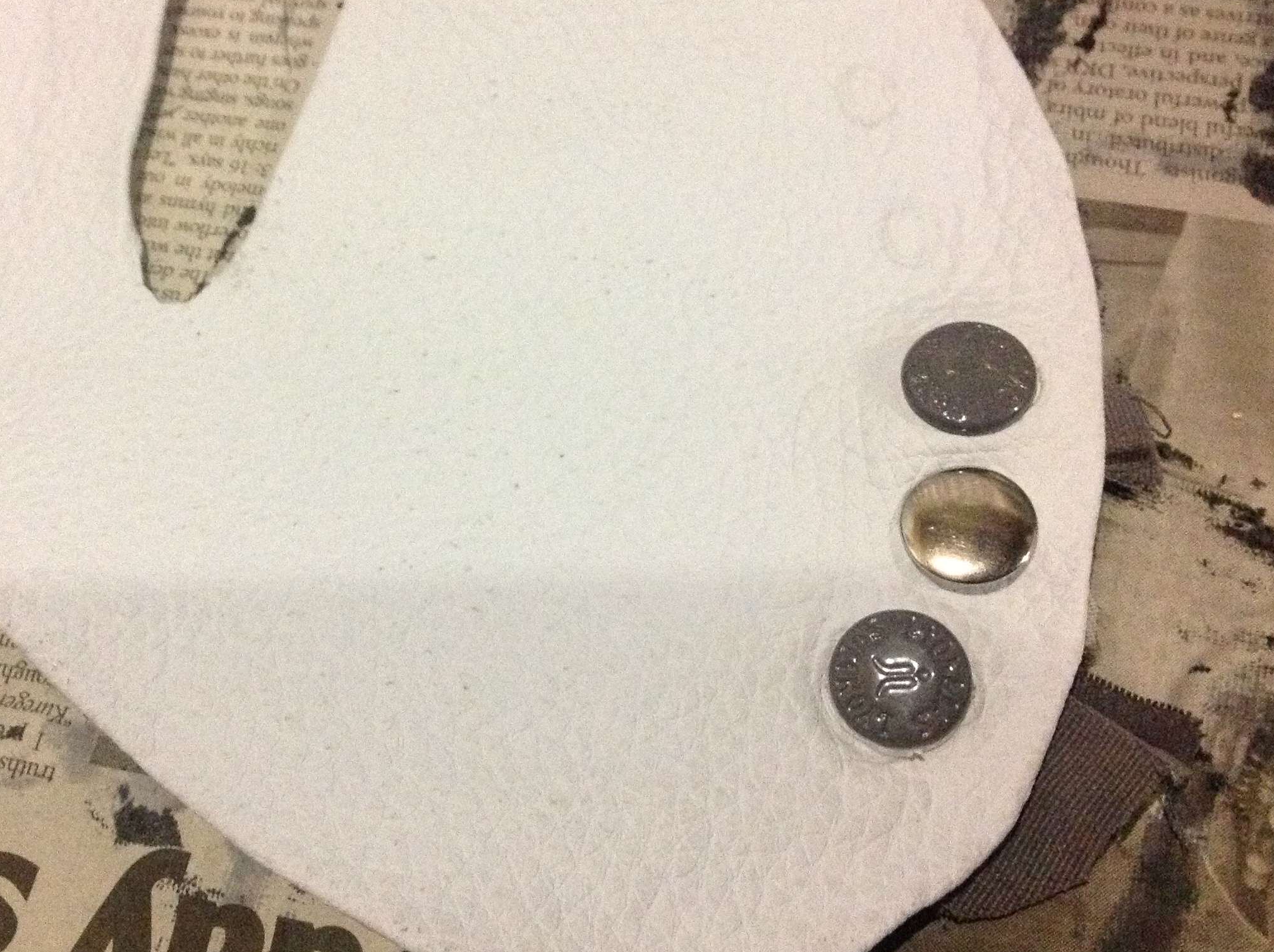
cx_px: 533
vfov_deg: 32.1
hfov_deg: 42.0
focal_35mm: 45
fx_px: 1654
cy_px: 445
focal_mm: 4.28
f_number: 2.4
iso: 640
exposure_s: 1/17
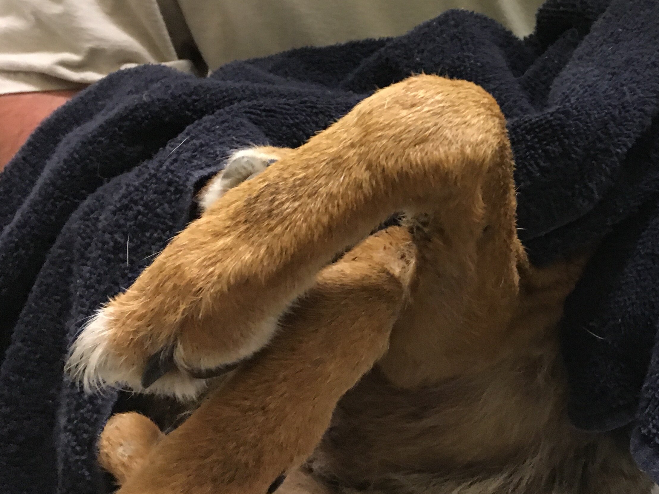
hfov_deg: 34.2
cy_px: 79
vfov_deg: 26.8
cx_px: 591
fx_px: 1009
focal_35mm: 53
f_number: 2.2
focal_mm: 4.15
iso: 200
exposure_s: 1/15
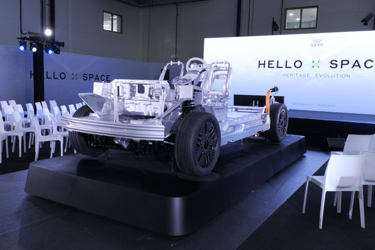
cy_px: 125
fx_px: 344
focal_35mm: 33
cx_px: 188
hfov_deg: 57.2
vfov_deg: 40.0
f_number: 13
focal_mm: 33
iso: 3200
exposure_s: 1/13
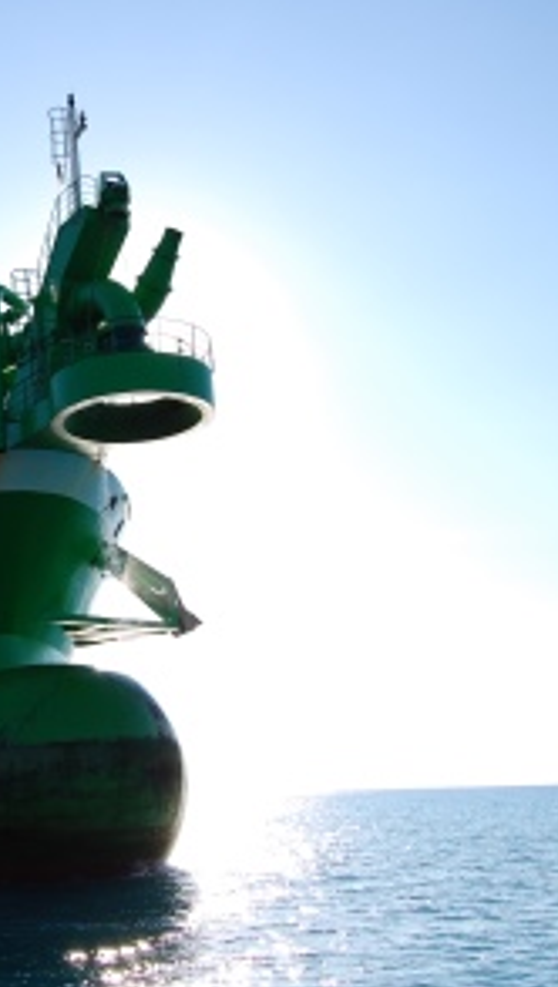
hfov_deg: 26.2
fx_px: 1128
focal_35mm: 43
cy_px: 494
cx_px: -17
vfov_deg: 47.3
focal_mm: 18
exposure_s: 1/400
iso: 200
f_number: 10
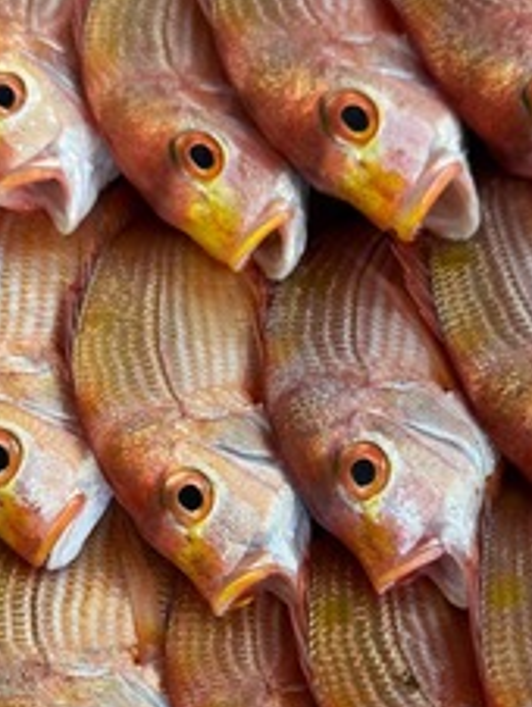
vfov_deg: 35.5
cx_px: 189
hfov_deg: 27.4
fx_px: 1084
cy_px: 513
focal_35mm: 53
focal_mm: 6.76
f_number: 1.78
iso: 200
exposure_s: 1/90
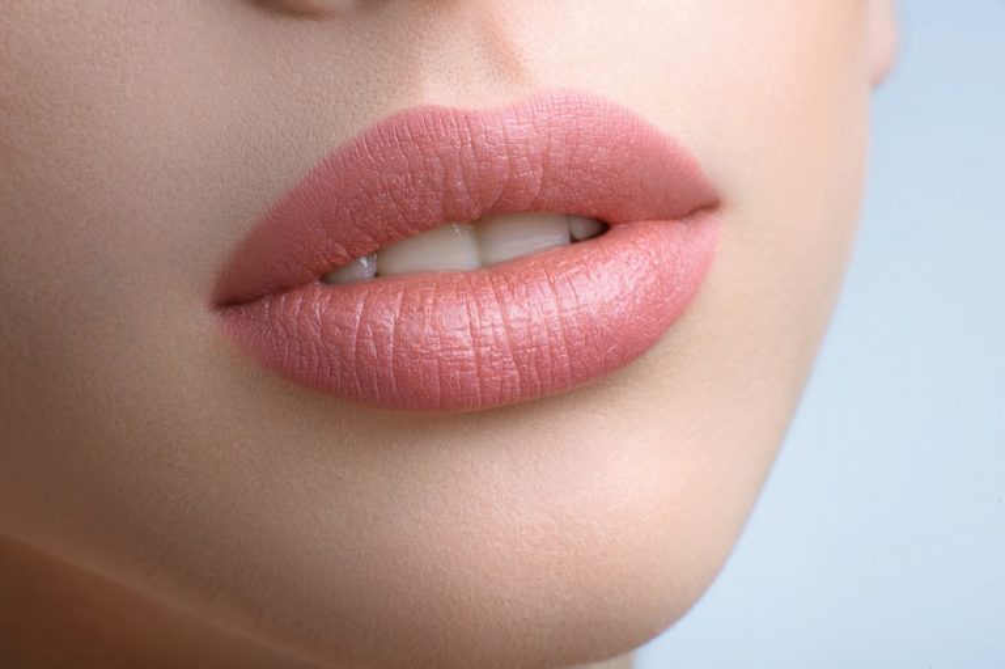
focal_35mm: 85
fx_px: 2371
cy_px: 334
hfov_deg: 23.9
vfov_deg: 16.1
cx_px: 502
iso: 160
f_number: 14
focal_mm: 85
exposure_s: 1/200
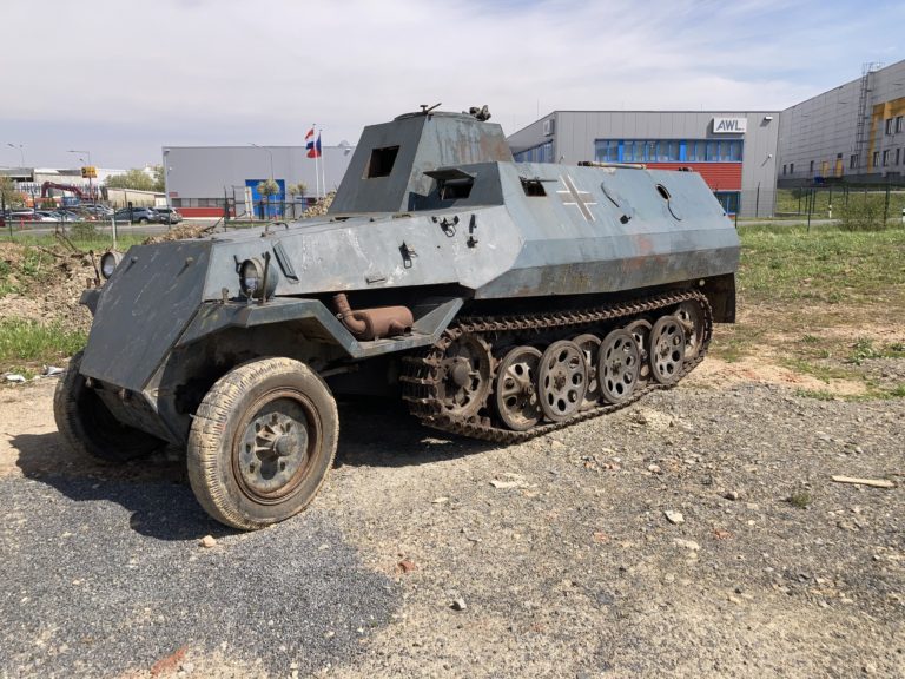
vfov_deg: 49.7
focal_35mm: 28
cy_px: 340
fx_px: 732
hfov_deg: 63.4
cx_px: 452
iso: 20
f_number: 1.8
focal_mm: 3.99
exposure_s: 1/2315
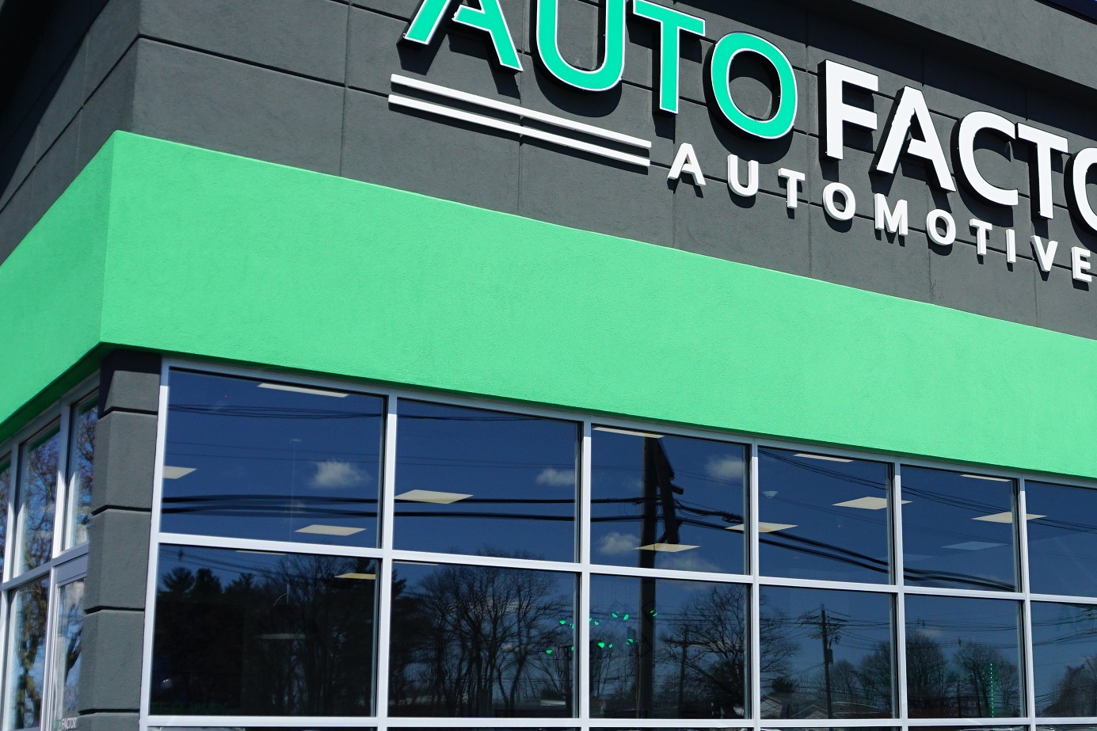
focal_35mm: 52
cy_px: 465
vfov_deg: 25.9
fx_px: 1584
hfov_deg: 36.8
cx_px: 885
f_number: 5
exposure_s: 1/800
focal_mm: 16
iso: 100
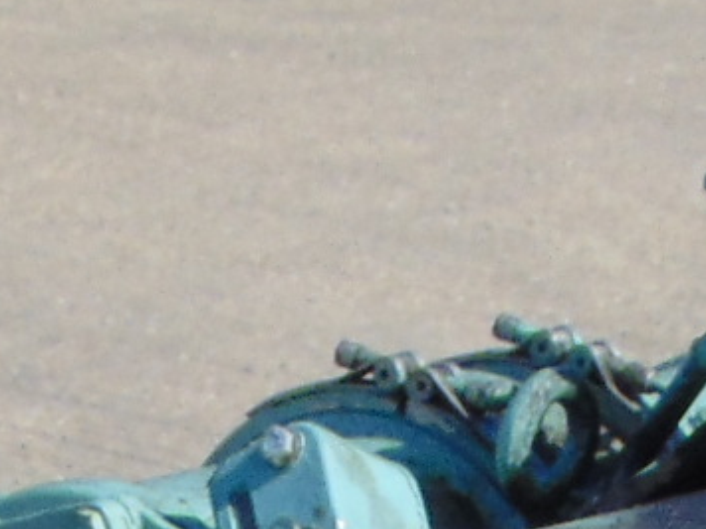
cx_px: 26
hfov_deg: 8.2
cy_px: 1744
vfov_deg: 5.7
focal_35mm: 240
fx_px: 4895
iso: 80
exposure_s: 1/200
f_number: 8.2
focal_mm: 5.8
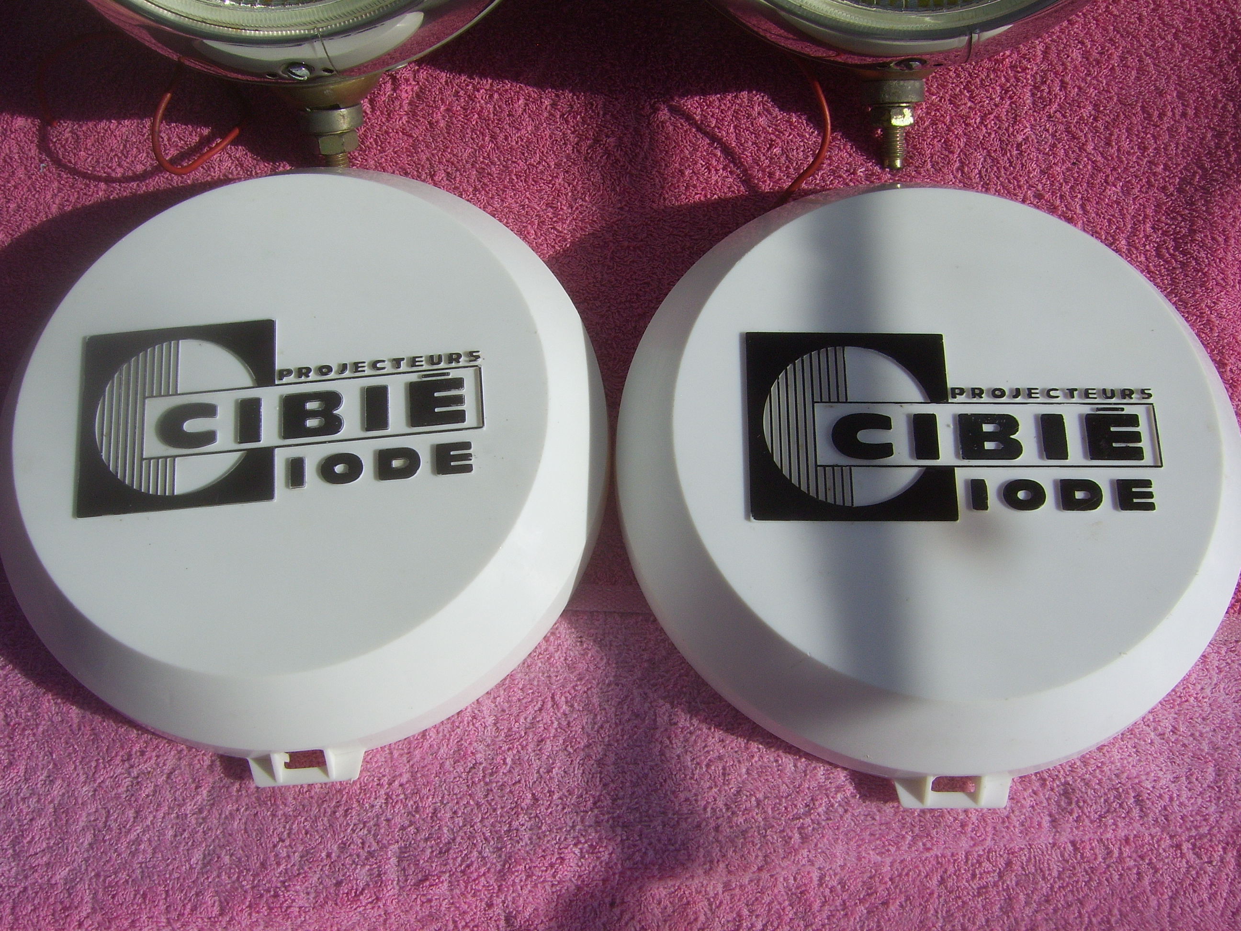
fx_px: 1362
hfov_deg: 49.0
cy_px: 466
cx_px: 620
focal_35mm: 38
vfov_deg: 37.7
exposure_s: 1/640
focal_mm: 7.8
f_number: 6.4
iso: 50
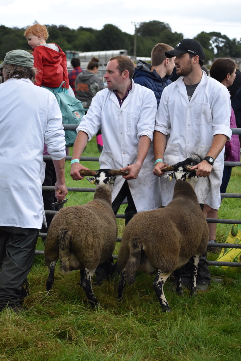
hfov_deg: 13.0
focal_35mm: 105
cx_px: 120
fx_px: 1054
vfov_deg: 19.5
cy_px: 180
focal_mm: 70
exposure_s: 1/500
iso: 900
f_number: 4.5
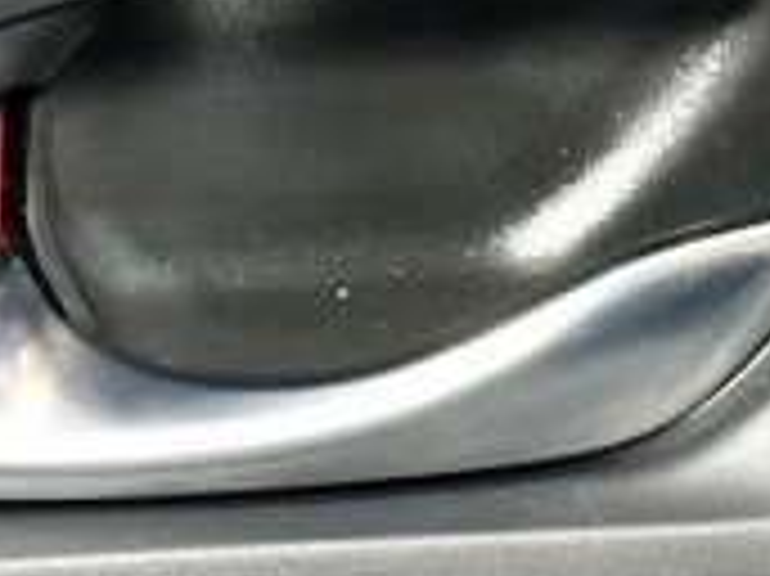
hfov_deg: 6.9
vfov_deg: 5.1
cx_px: 459
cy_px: 904
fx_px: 6402
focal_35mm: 288
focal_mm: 6.86
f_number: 1.78
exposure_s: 1/30
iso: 640
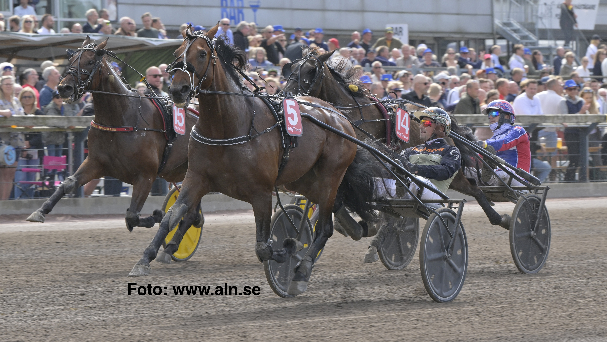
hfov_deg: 10.0
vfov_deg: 5.6
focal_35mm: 215
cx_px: 298
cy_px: 139
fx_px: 3461
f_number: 8
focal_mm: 200
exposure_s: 1/500
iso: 400
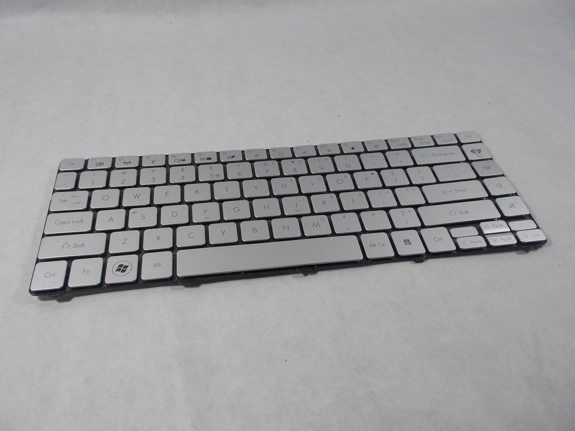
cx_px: 288
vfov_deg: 48.2
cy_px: 216
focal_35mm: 29
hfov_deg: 61.7
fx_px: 482
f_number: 3.3
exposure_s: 1/60
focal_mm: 4.1
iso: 80
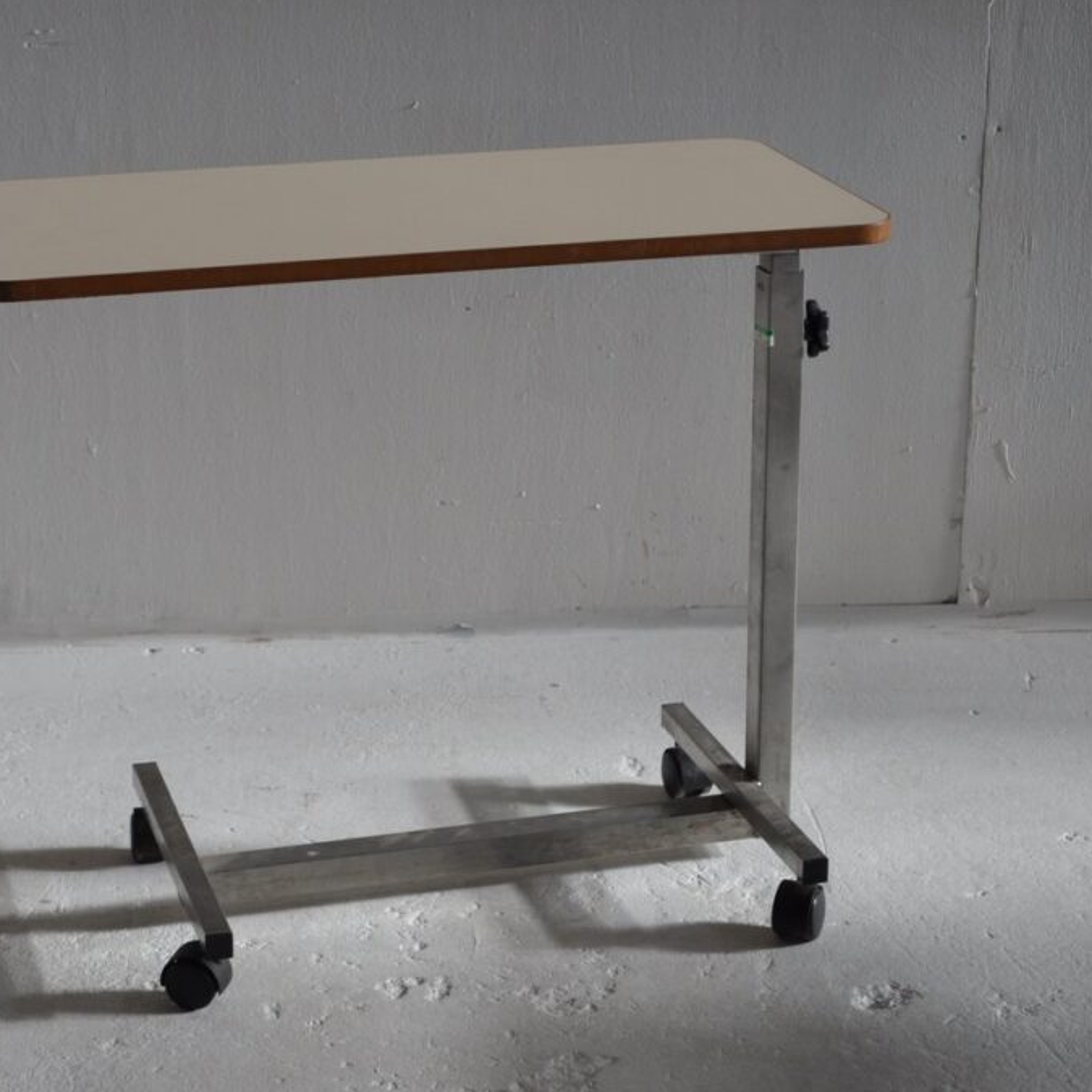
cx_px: 372
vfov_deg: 20.4
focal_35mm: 85
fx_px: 3034
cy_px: 544
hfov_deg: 20.3
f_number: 5.6
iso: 360
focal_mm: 44
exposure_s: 1/125
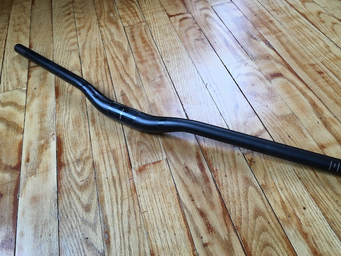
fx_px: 325
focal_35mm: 33
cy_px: 120
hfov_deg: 55.3
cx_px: 181
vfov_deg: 42.9
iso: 25
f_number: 2.2
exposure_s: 1/30
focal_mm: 4.15
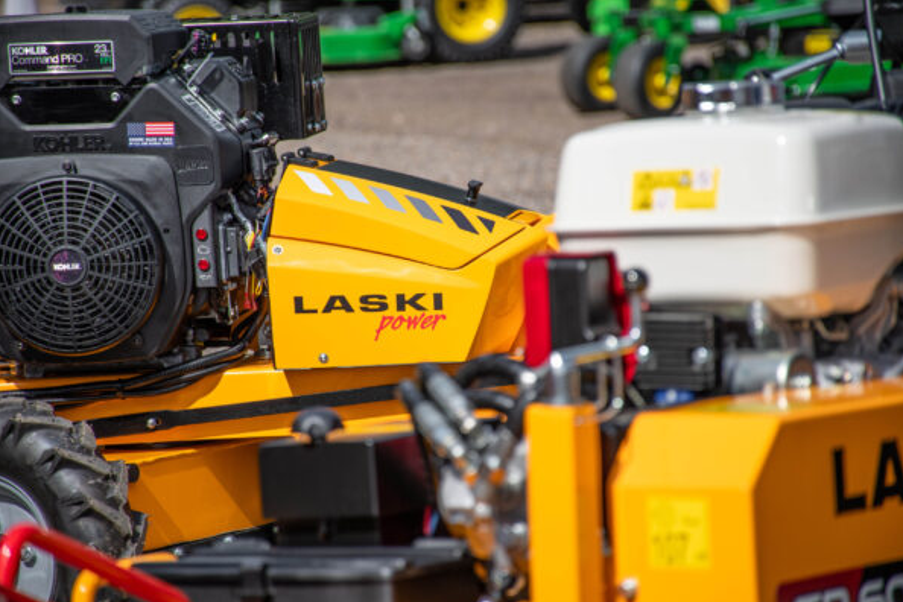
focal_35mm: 212
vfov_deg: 6.5
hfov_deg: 9.7
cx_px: 453
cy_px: 303
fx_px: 5317
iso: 50
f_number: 5.6
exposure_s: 1/500
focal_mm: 140
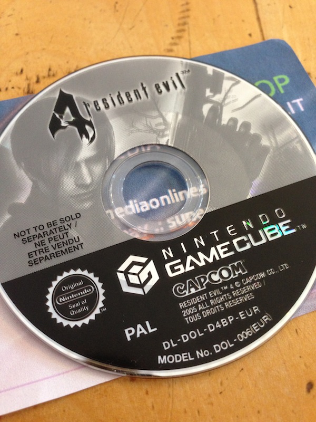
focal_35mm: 33
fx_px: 402
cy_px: 211
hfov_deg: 42.9
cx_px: 158
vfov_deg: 55.4
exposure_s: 1/20
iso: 250
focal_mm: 4.13
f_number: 2.4
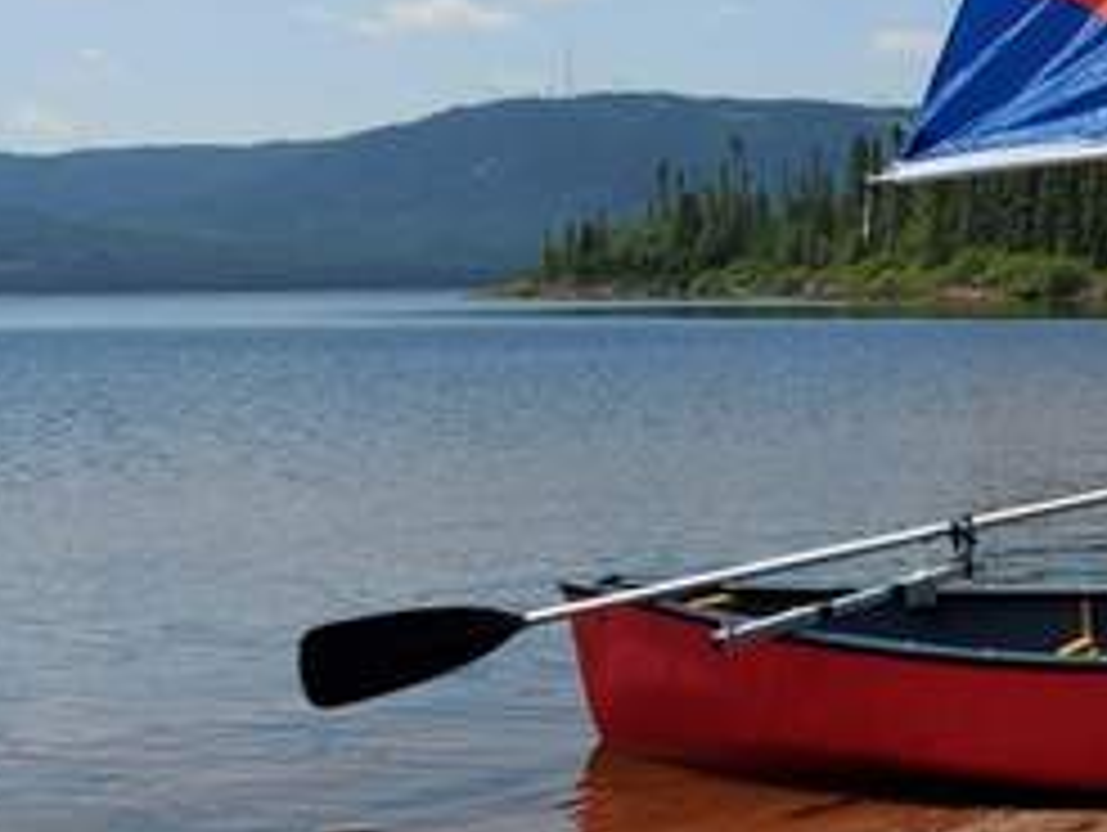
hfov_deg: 23.9
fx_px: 2497
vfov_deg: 18.3
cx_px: 1116
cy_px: -40
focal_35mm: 78
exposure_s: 1/1531
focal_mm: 5.23
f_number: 1.8
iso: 32
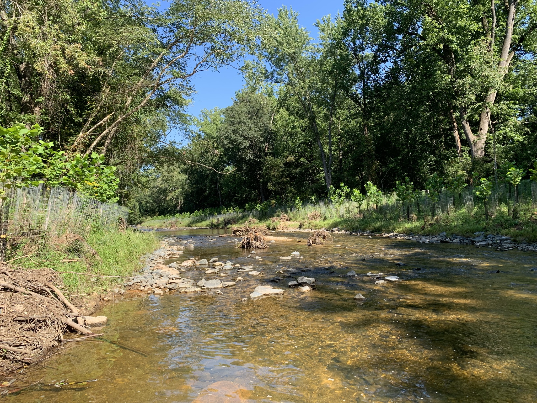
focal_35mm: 26
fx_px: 403
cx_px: 268
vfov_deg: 53.1
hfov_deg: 67.3
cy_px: 202
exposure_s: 1/587
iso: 25
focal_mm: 4.25
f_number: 1.8
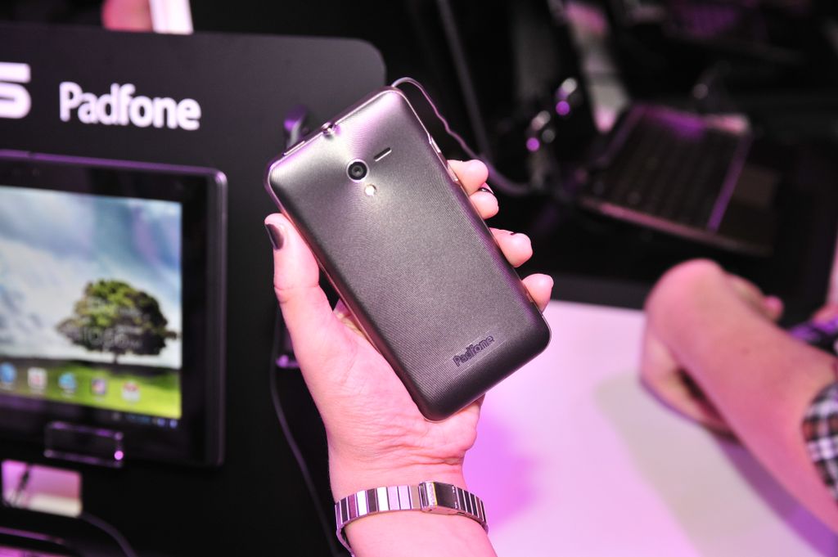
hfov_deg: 38.2
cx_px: 419
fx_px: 1209
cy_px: 278
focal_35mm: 52
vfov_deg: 25.9
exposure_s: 1/60
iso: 1250
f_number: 4.5
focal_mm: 52
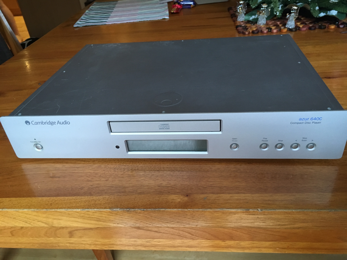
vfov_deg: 48.2
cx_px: 174
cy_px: 130
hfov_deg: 61.7
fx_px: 291
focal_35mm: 29
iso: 200
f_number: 2.2
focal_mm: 4.15
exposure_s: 1/33
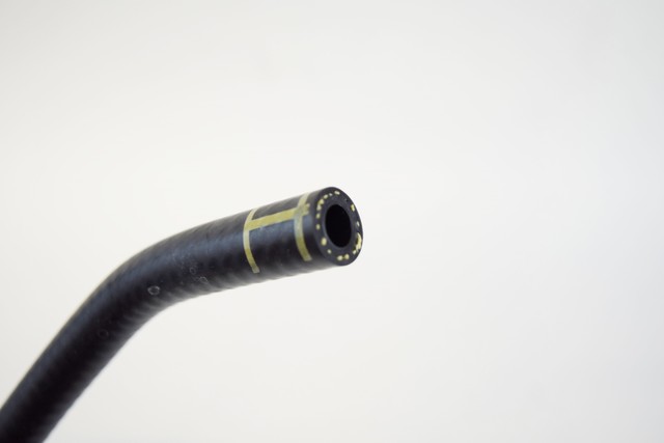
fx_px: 830
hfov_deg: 43.6
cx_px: 332
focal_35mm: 45
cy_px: 222
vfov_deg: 29.9
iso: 640
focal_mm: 30
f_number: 4.2
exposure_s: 1/60
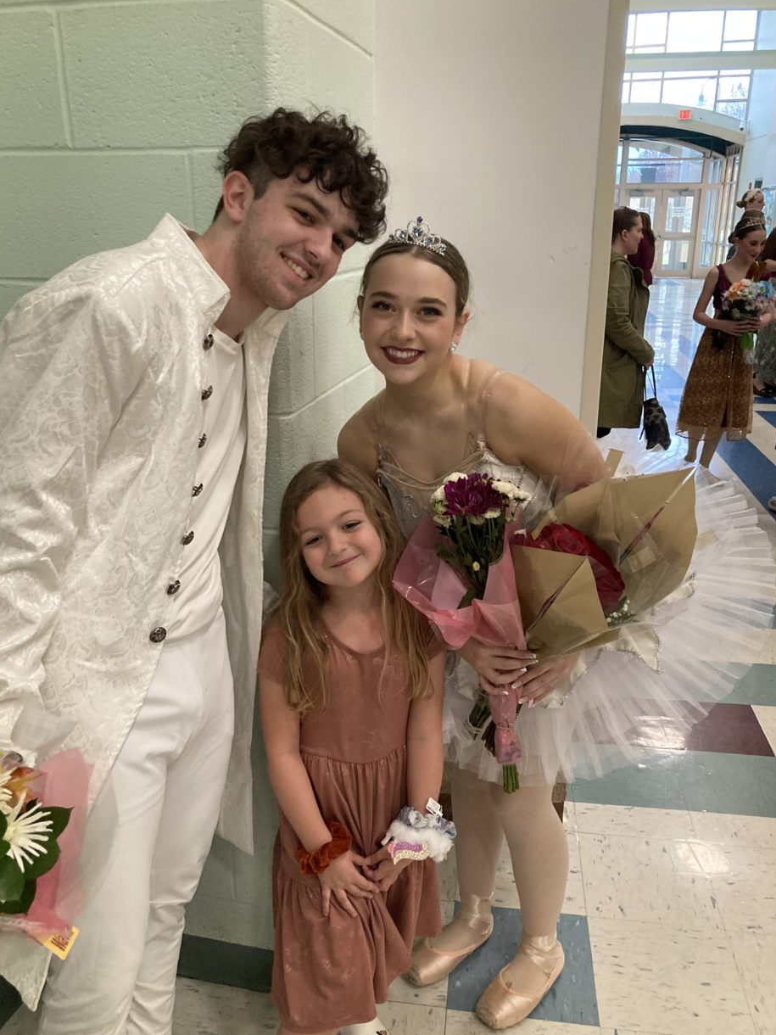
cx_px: 368
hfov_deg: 46.8
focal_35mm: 30
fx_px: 897
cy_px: 516
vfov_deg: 60.0
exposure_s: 1/60
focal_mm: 3.99
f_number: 1.8
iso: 320
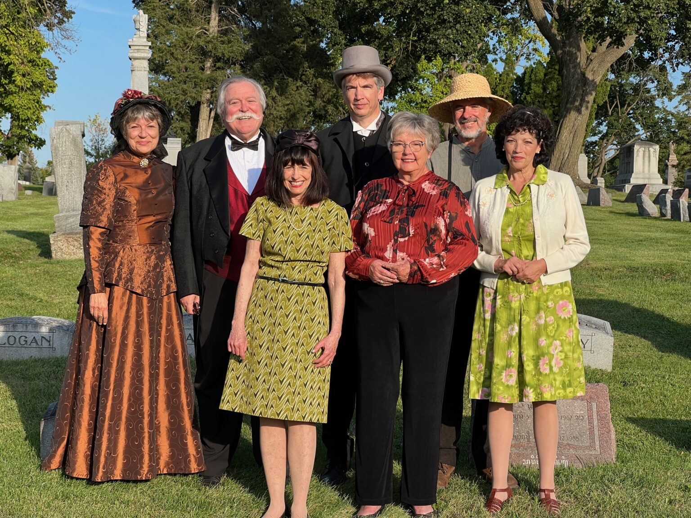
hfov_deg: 25.3
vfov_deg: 19.1
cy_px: 259
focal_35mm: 77
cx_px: 346
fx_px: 1537
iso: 32
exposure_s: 1/282
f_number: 2.8
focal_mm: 9
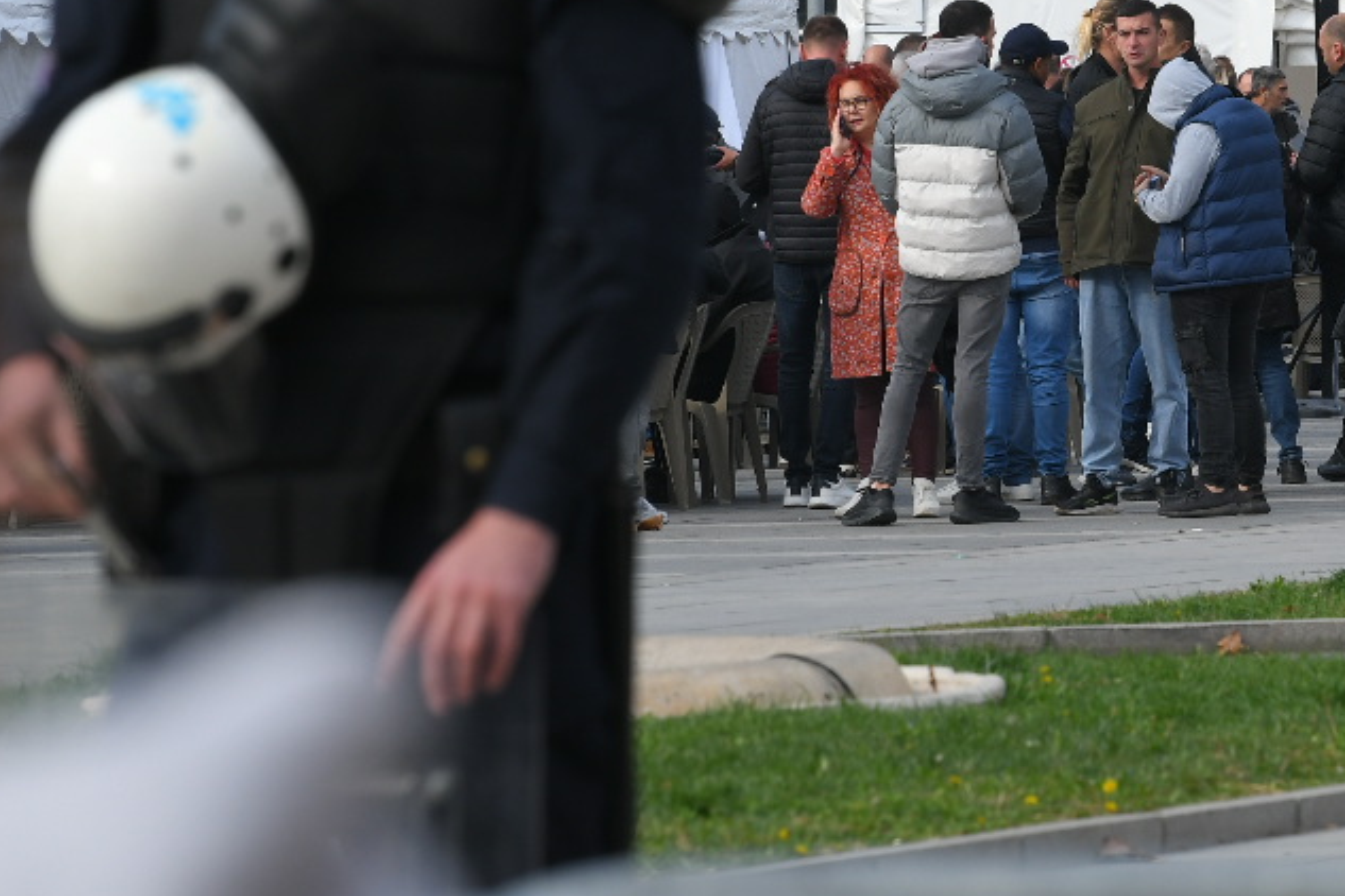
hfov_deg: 4.0
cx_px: 1067
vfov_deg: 2.7
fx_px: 19127
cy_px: 197
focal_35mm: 512
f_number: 8
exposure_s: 1/640
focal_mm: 200
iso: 400
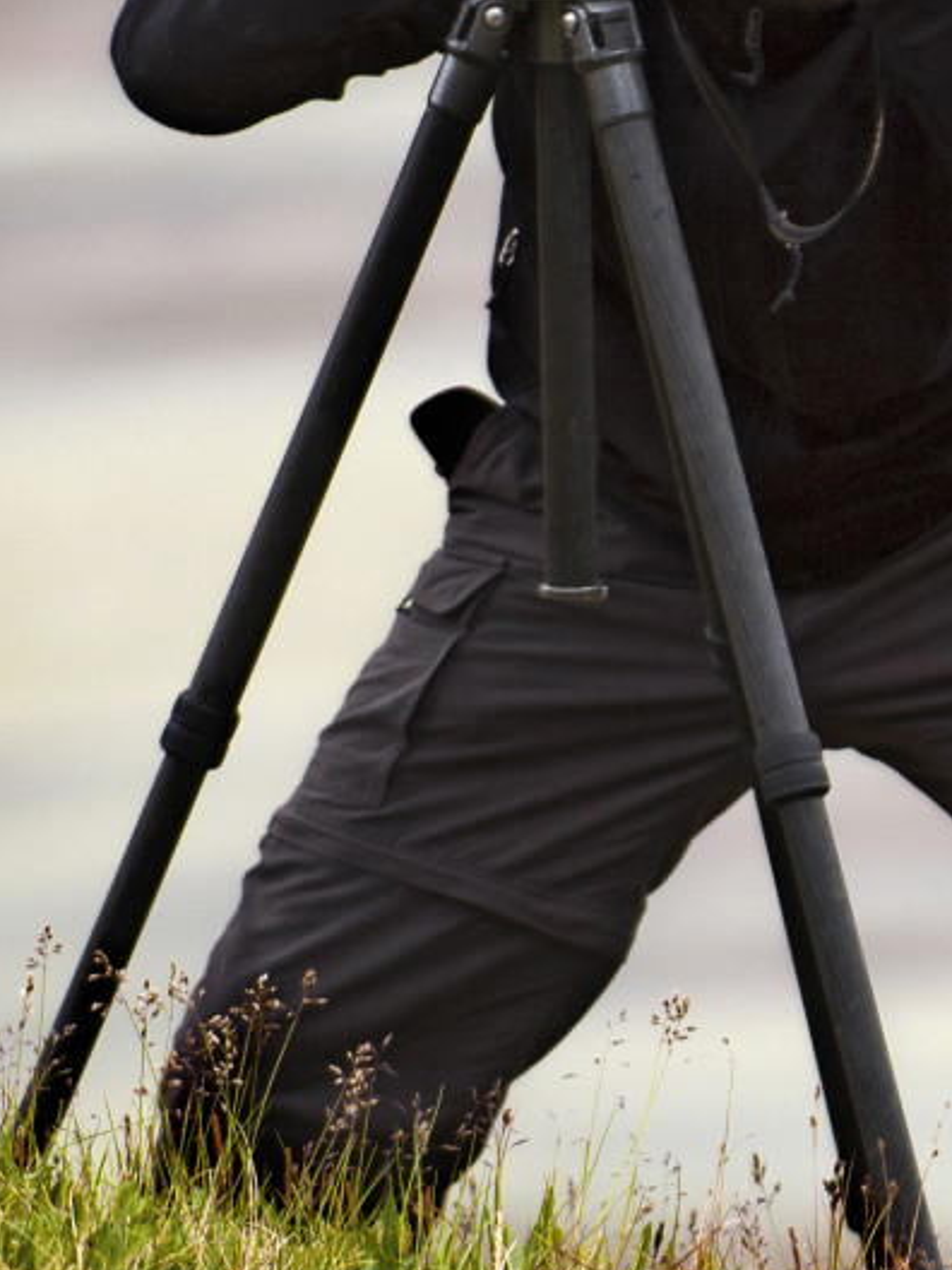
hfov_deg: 1.7
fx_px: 31242
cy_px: 451
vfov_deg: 2.3
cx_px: 1409
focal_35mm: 852
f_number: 3.5
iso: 200
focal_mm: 200
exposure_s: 1/500
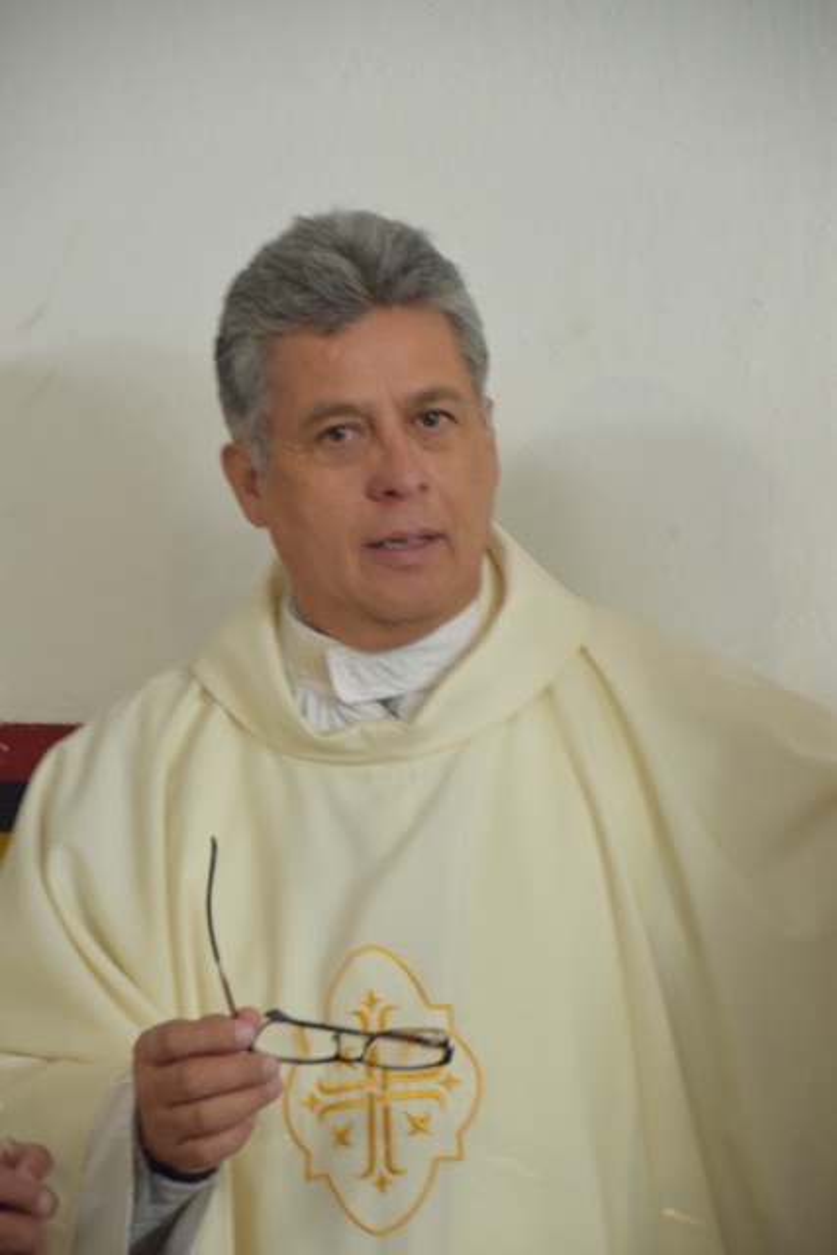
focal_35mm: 150
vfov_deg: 13.7
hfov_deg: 9.2
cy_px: 628
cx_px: 418
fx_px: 5228
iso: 1600
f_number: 5.6
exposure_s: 1/60
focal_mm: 100
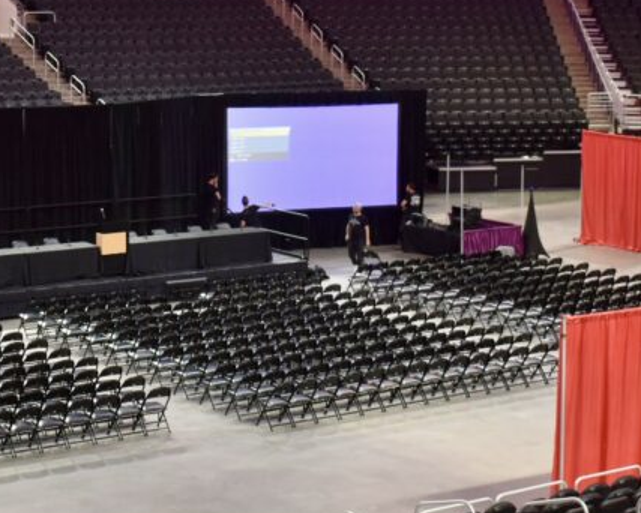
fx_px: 1730
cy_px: 181
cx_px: 296
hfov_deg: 21.0
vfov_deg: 16.9
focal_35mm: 91
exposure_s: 1/60
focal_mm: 27
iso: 1000
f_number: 4
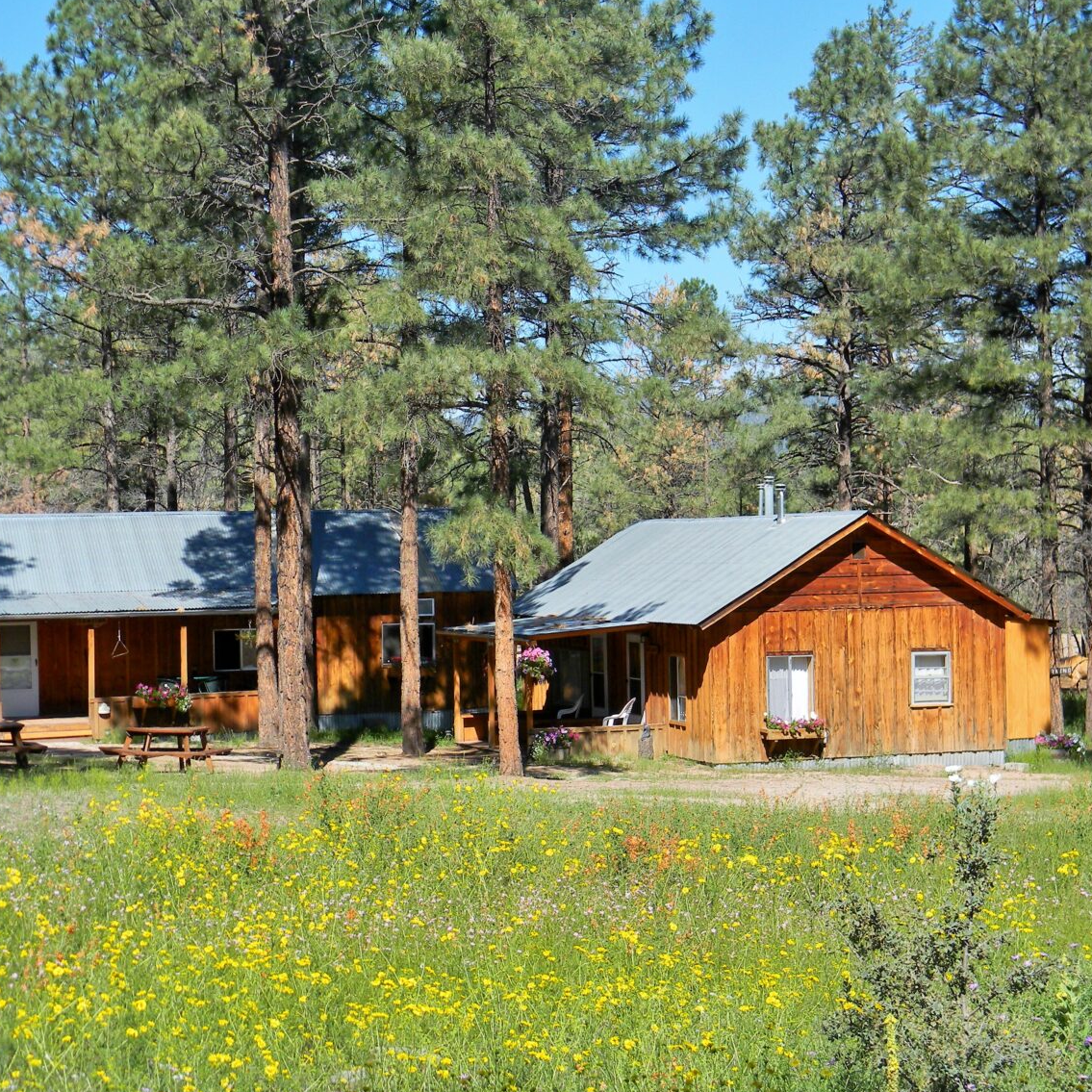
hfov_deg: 25.7
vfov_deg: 25.7
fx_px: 2391
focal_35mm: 67
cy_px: 549
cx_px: 588
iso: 80
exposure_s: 1/478
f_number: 4.1
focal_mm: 10.1
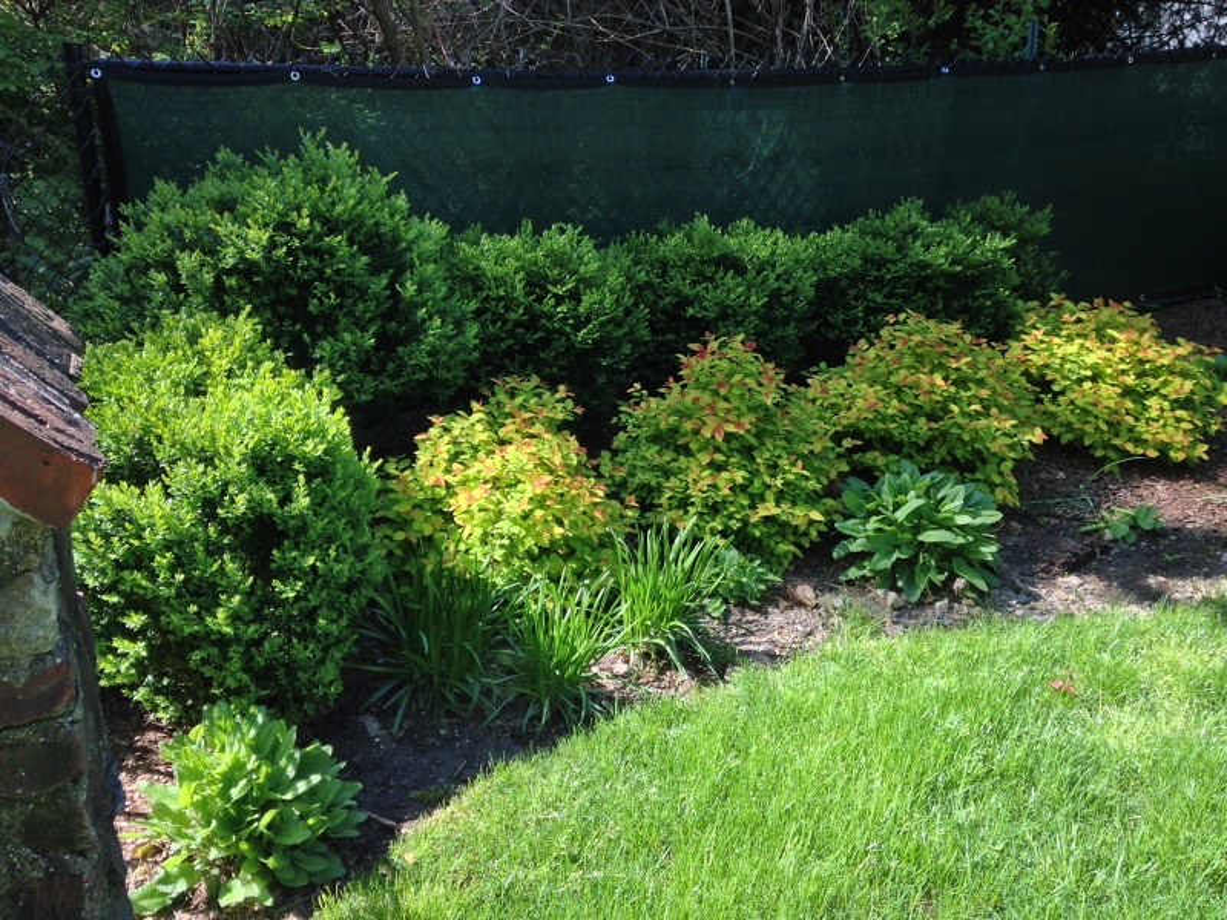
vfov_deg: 42.9
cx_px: 614
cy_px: 460
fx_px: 1170
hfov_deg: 55.4
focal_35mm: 33
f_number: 2.4
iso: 50
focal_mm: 4.12
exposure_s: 1/236
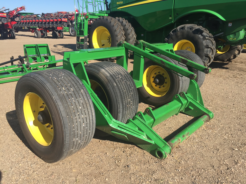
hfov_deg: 61.7
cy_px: 92
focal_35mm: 29
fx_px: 206
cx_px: 123
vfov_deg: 48.2
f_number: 2.2
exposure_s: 1/1276
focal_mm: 4.15
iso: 32
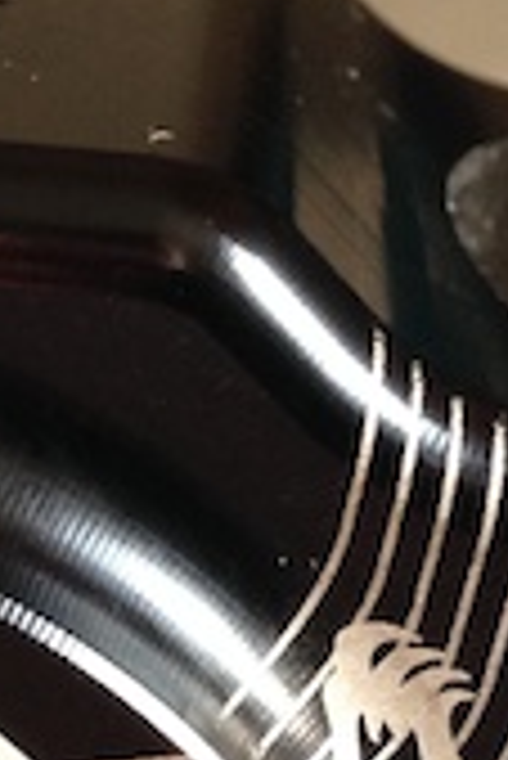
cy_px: 890
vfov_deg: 12.4
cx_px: 526
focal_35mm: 162
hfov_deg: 8.4
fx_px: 3422
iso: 100
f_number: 2.4
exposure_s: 1/20
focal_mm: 4.12
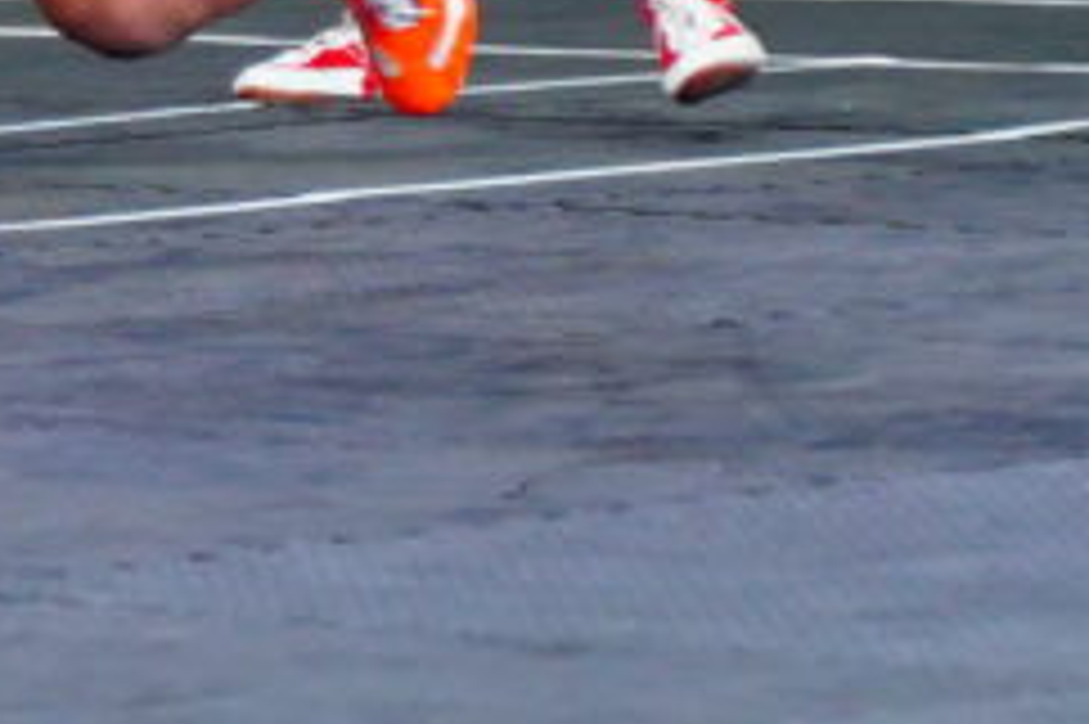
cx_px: -554
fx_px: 14328
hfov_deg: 4.3
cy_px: -551
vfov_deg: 2.9
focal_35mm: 474
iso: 3200
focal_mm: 75
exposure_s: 1/800
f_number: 2.8
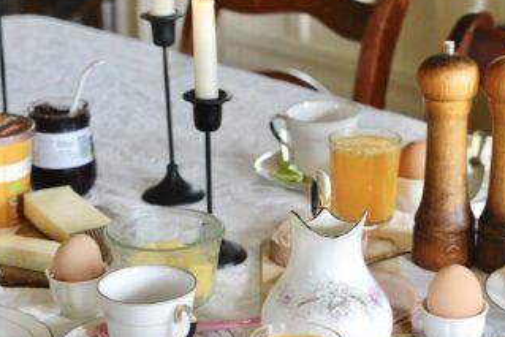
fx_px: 1586
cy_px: 243
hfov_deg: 18.1
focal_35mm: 113
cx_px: 192
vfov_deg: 12.1
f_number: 5.6
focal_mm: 60
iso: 2500
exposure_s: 1/200
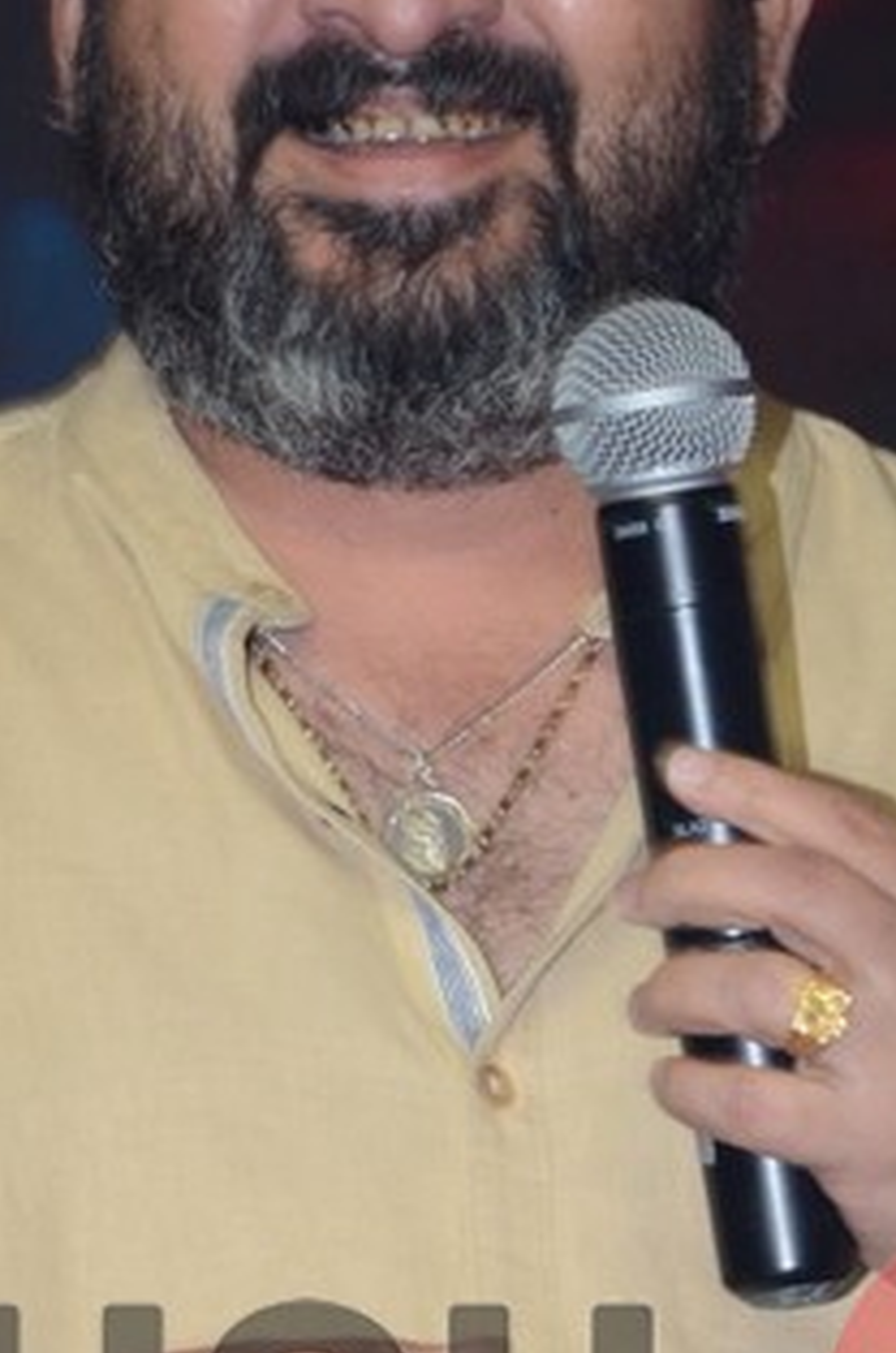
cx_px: 282
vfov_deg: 3.8
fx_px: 20312
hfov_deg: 2.5
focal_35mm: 542
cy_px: 1422
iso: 500
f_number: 5.6
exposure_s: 1/125
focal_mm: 105
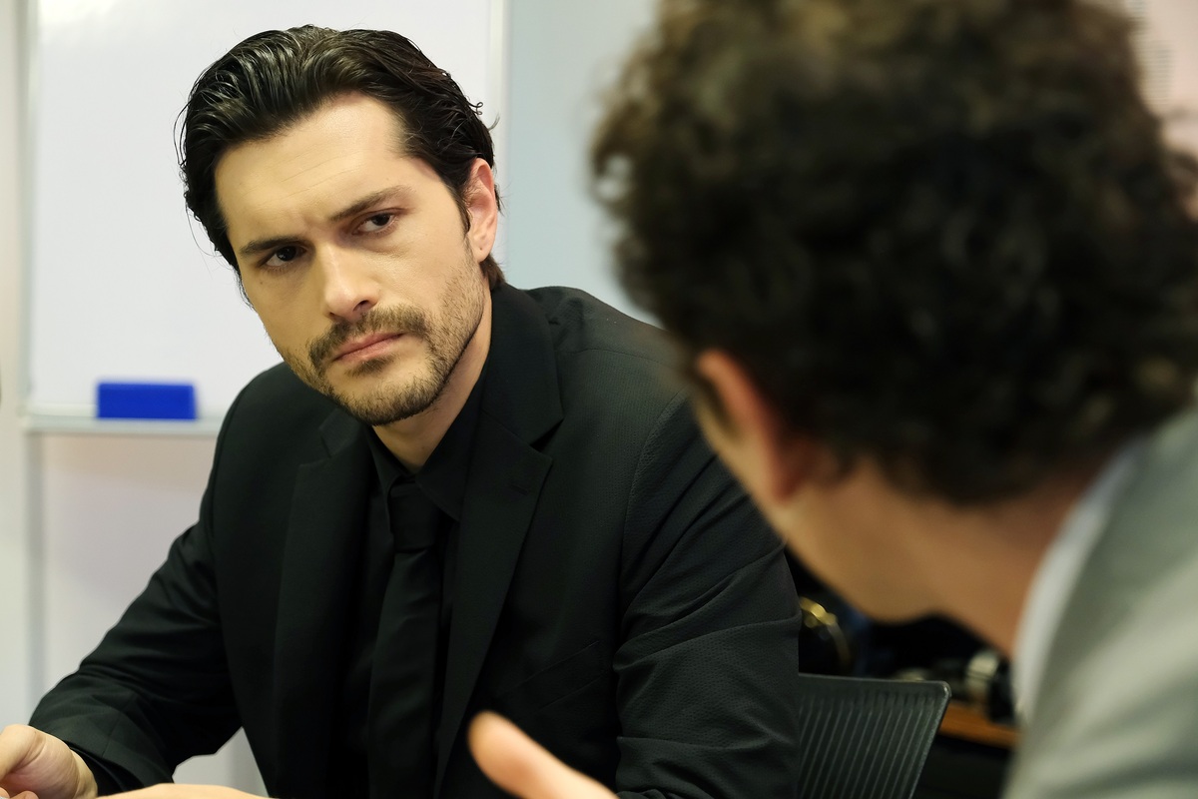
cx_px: 599
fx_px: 2496
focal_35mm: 75
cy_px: 400
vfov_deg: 18.2
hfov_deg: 27.0
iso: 1600
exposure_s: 1/50
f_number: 2.8
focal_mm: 50
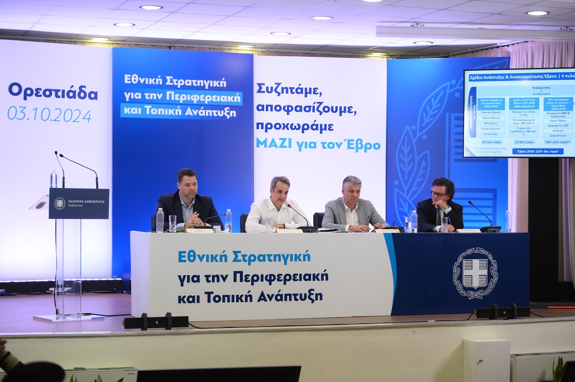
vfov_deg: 19.4
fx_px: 1117
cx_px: 288
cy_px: 191
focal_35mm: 70
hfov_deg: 28.9
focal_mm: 70
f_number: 2.8
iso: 1000
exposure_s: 1/250
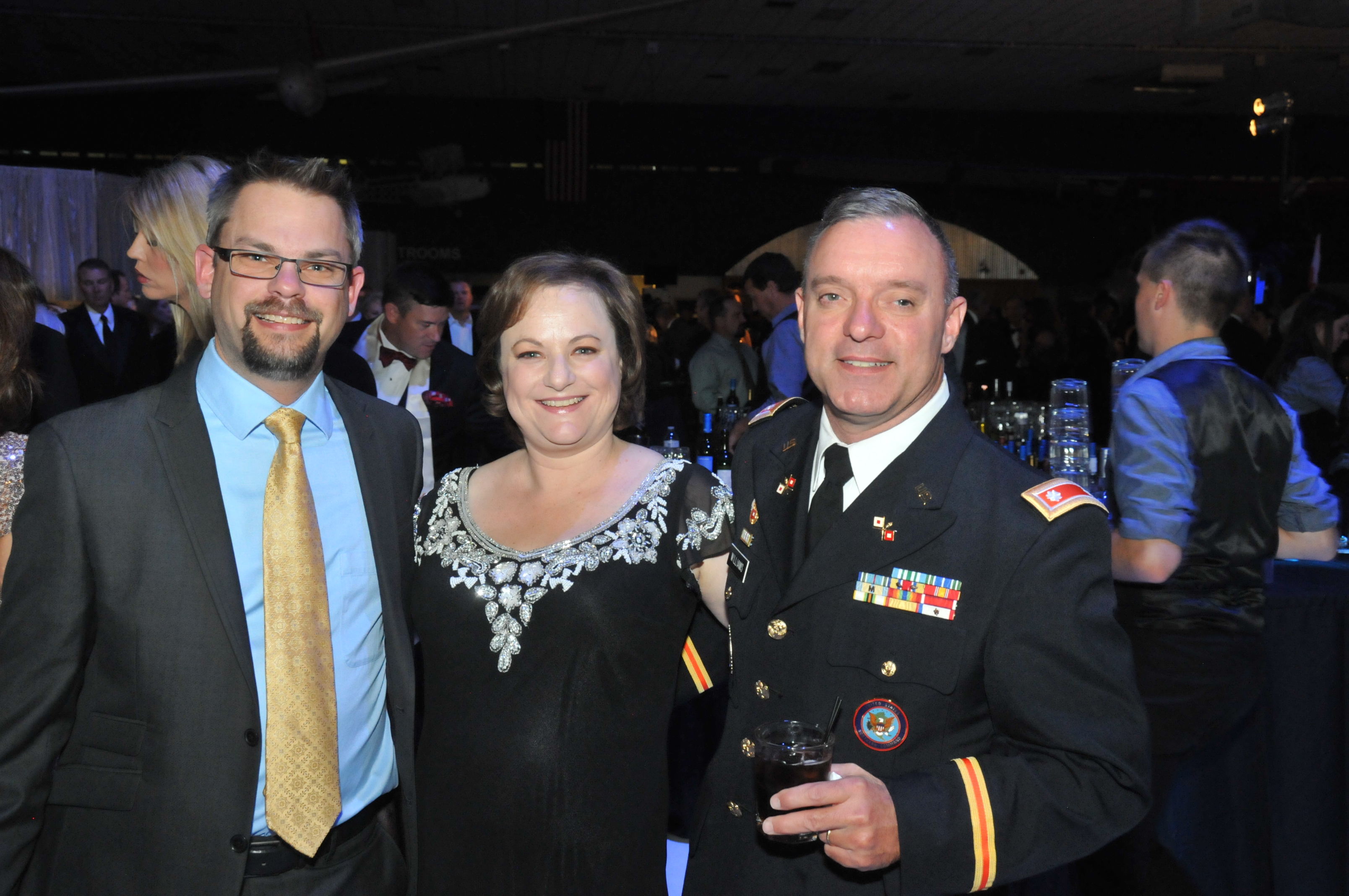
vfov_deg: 34.1
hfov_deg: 49.6
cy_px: 448
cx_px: 674
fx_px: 1460
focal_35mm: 39
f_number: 6.3
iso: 1600
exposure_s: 1/80
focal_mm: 26
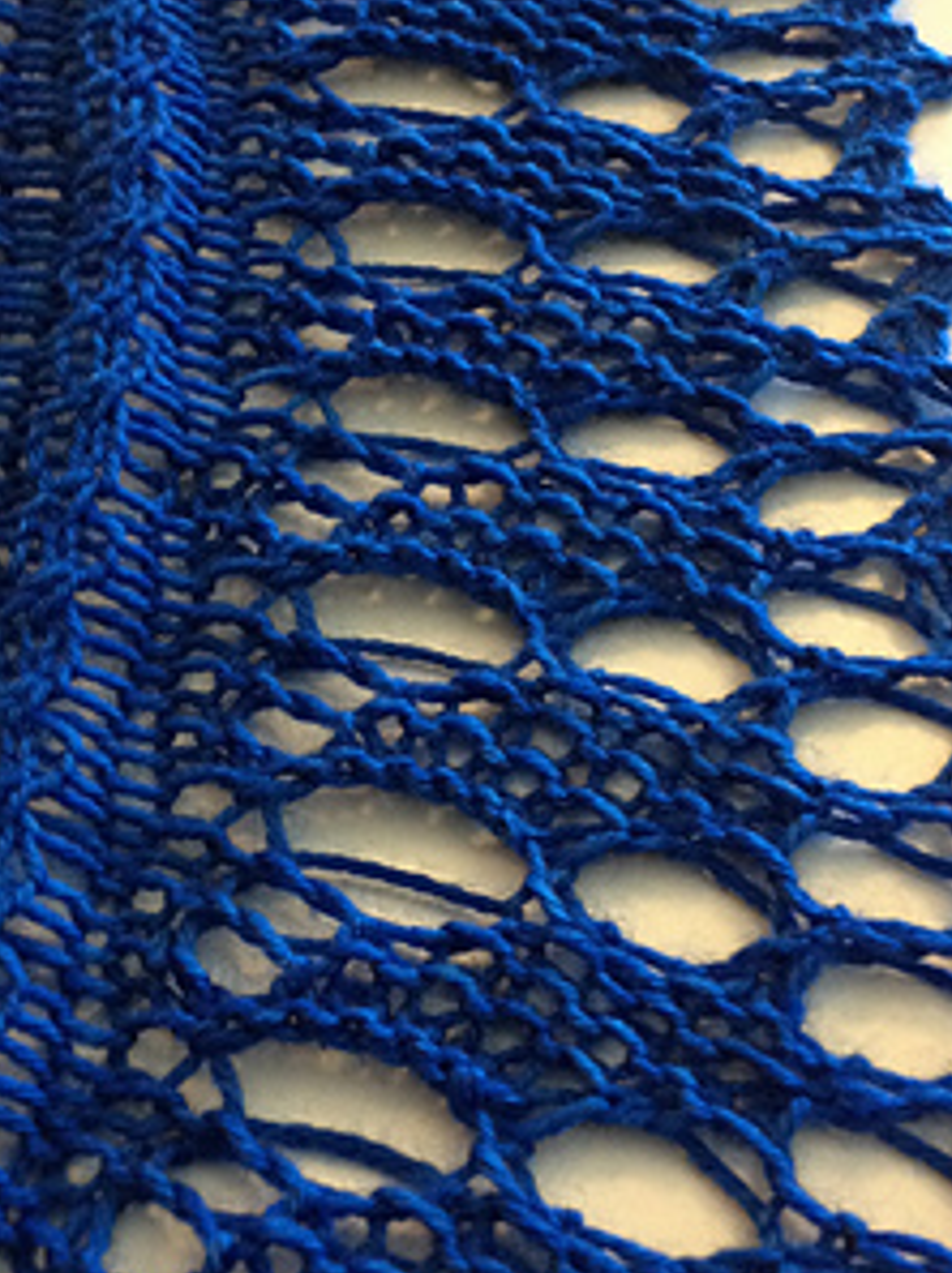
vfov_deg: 32.7
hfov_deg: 24.7
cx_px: 354
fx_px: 2168
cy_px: 720
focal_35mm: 59
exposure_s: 1/20
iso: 320
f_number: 2.4
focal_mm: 4.28
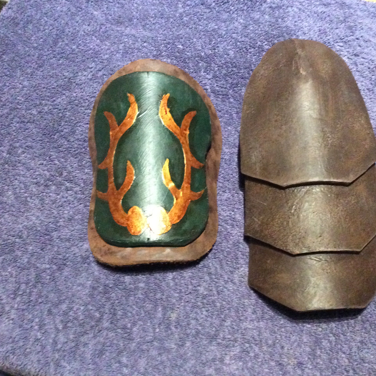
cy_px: 187
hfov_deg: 43.6
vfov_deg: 43.9
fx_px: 467
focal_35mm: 38
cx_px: 225
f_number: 2.4
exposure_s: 1/17
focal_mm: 3.3
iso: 640
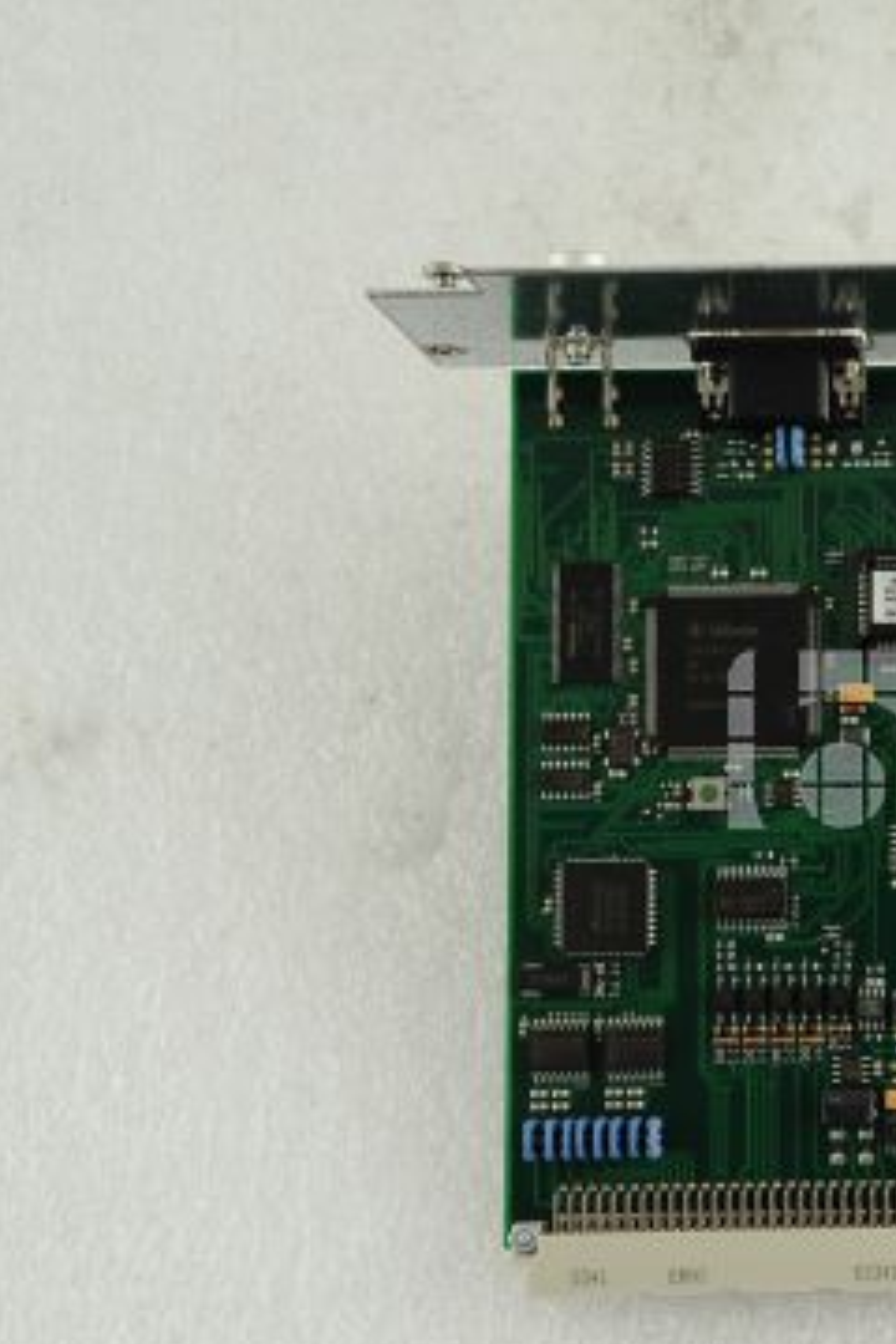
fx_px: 2800
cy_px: 741
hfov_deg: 17.3
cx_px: 1101
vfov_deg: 27.0
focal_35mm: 75
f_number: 11
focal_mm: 45
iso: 1600
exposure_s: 1/125
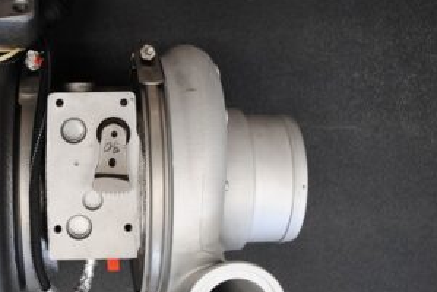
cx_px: 104
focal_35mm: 53
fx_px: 644
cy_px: 157
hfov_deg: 36.5
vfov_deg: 25.6
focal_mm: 22
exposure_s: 1/30
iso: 320
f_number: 4
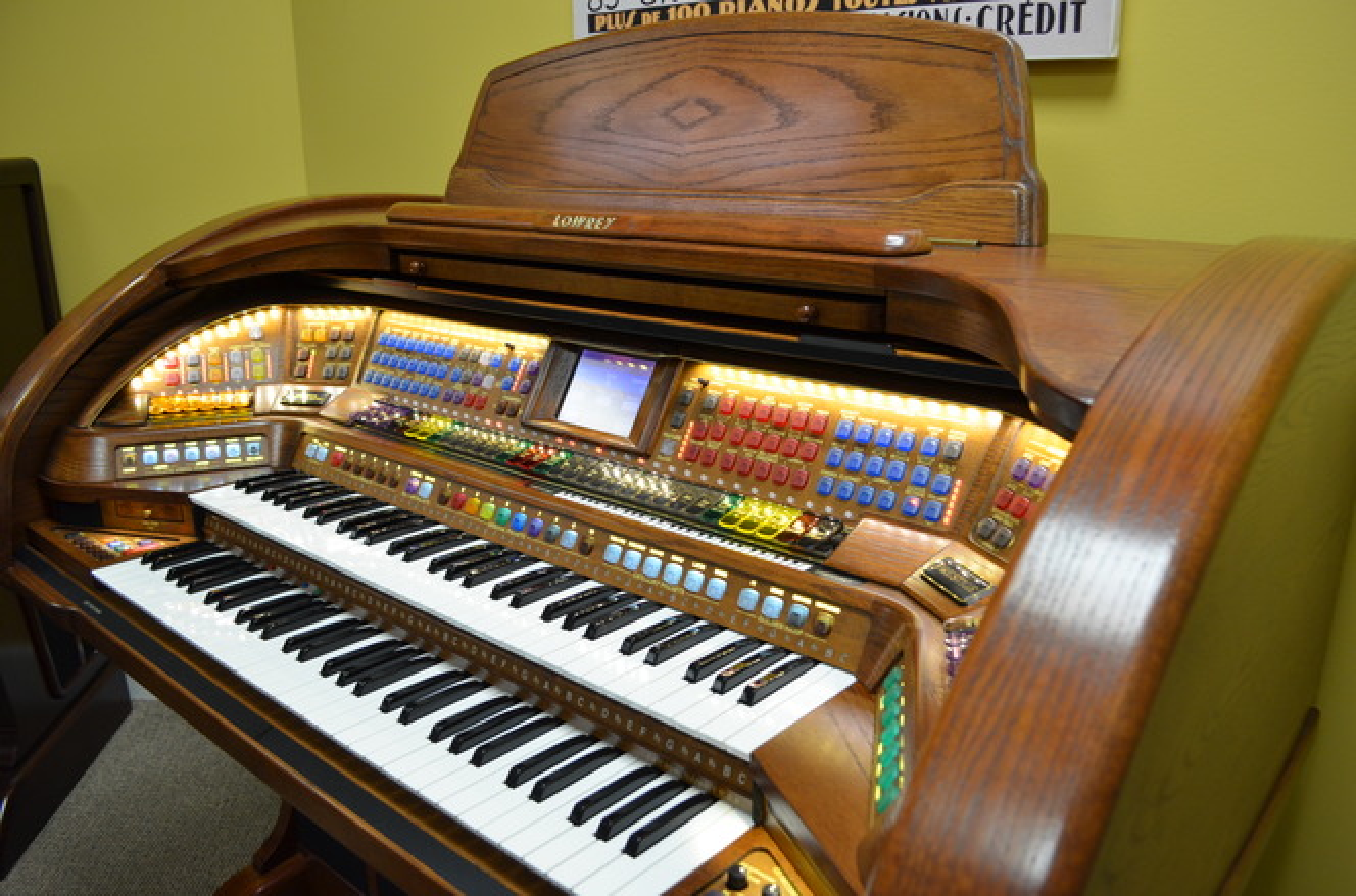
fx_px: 1014
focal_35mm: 27
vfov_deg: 47.7
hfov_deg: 67.5
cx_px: 678
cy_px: 448
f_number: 4
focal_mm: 18
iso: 640
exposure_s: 1/60
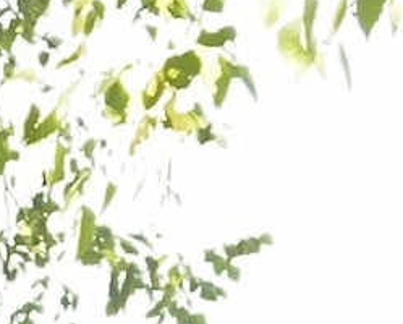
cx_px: -670
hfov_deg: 9.2
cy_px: 1092
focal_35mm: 180
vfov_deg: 7.3
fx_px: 2150
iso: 100
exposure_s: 1/86
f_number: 2.2
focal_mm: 2.71
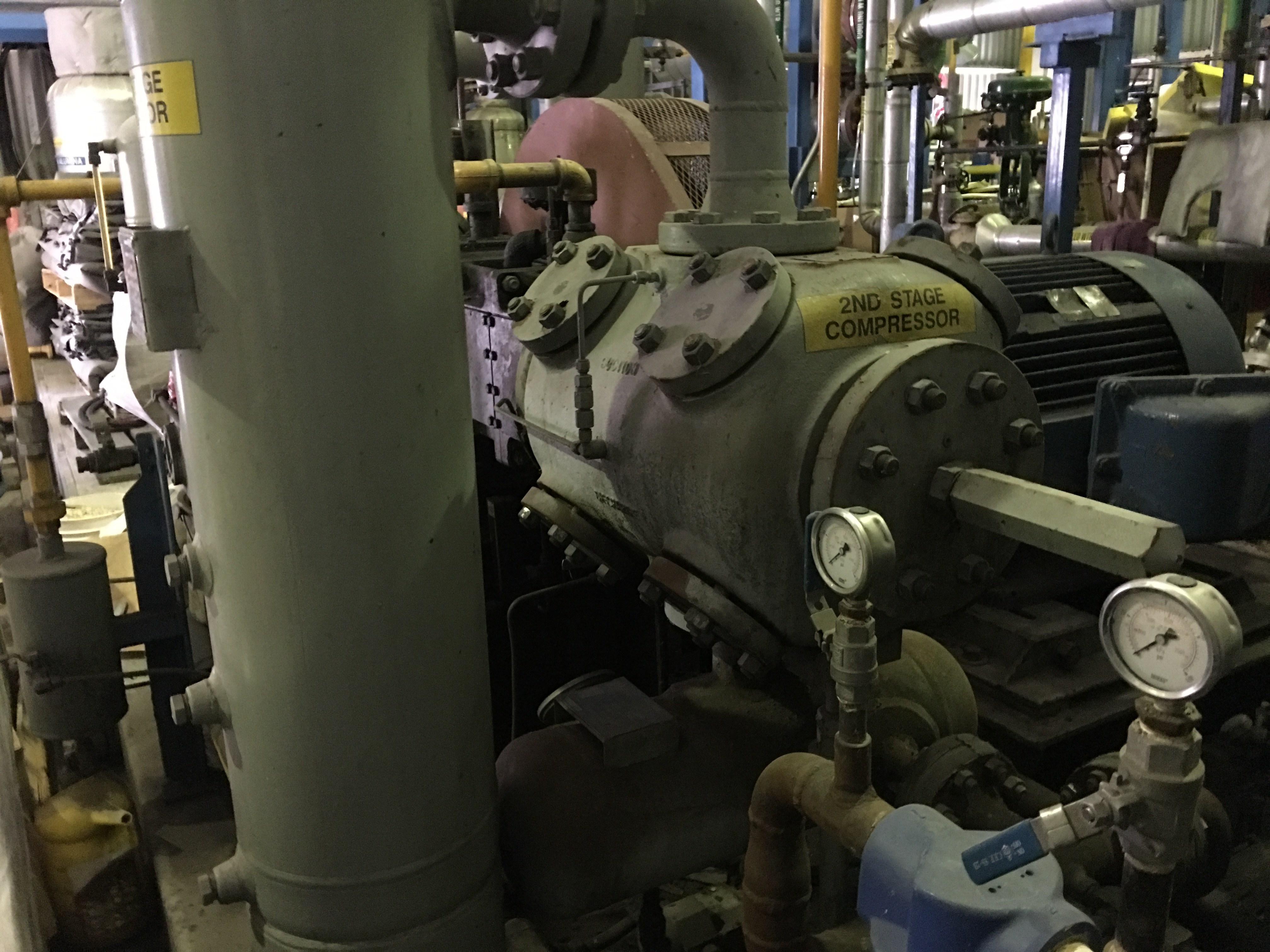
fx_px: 1064
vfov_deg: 48.2
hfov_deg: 61.7
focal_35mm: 29
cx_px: 635
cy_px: 476
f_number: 2.2
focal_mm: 4.15
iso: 250
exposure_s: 1/4
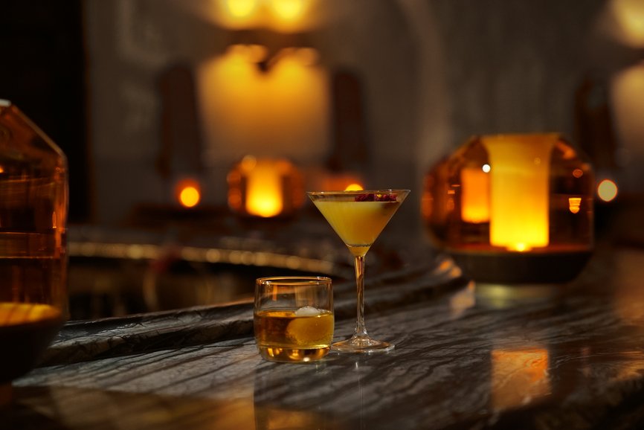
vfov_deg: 19.5
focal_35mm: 70
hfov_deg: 28.8
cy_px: 215
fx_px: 1253
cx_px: 322
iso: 3200
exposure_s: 1/50
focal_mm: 70
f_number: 2.8
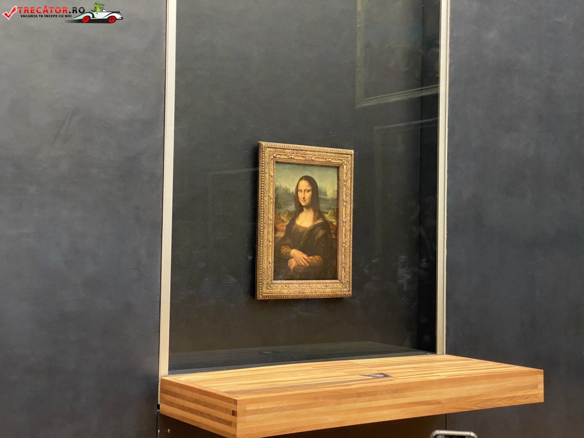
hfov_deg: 36.8
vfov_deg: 28.0
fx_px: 877
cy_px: 219
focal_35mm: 52
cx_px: 292
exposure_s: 1/25
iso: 640
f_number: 2
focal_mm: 6
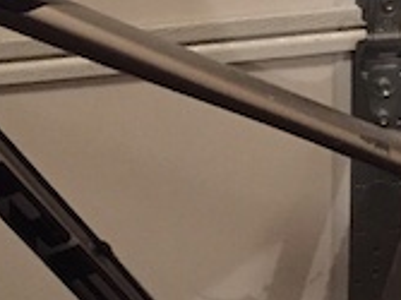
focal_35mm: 139
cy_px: 257
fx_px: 1609
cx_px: 158
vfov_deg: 10.6
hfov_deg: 14.2
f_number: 2.2
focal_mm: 4.15
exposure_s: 1/15
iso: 500
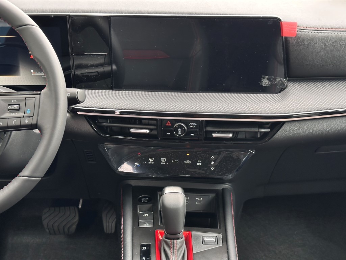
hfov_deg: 39.7
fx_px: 480
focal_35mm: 48
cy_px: 130
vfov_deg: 30.3
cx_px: 173
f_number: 1.78
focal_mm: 6.86
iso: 200
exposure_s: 1/60
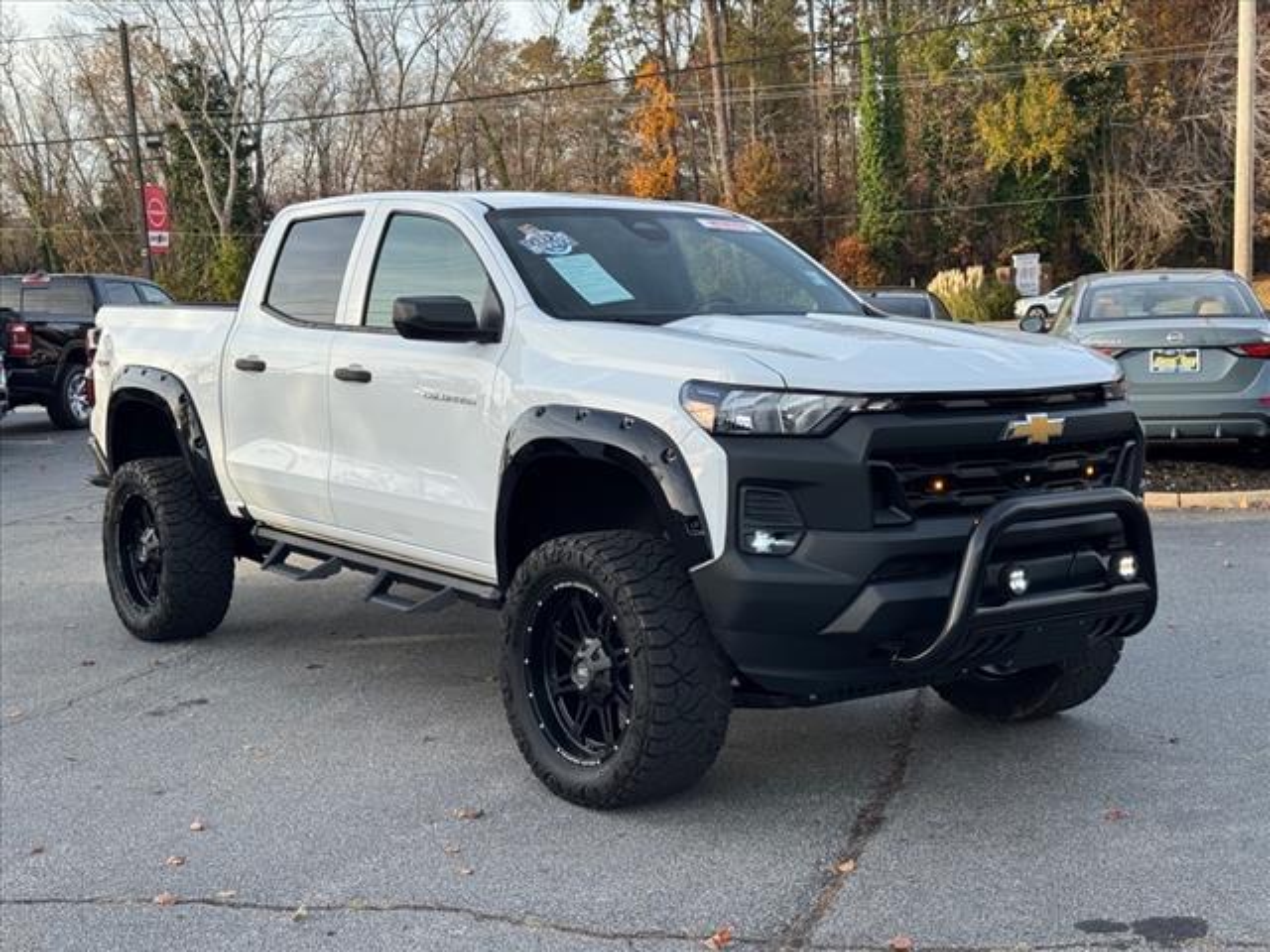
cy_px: 476
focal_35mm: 48
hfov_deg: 39.7
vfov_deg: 30.3
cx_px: 635
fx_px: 1761
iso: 64
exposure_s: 1/1076
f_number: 1.78
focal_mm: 6.76
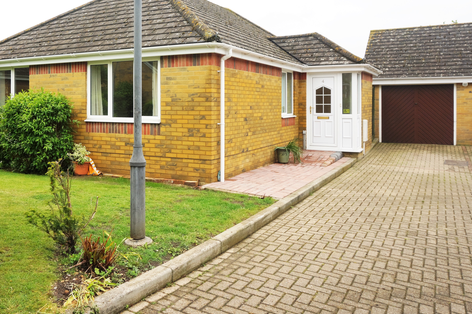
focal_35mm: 33
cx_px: 161
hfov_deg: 56.2
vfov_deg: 39.5
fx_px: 432
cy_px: 106
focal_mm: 16
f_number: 5.6
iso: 100
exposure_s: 1/60
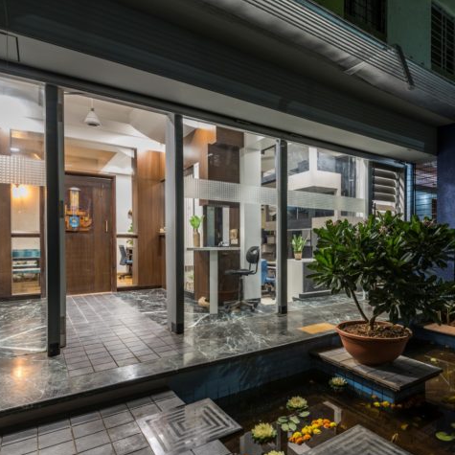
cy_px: 244
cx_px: 286
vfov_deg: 69.5
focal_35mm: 22
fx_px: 327
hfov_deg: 68.5
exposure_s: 4
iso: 100
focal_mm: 16
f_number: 8
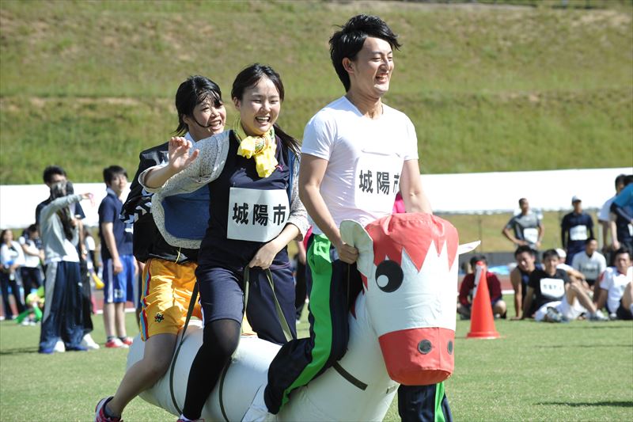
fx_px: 2725
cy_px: 211
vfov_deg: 8.9
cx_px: 316
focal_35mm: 155
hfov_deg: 13.3
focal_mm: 155
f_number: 7.1
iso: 800
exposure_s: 1/1000
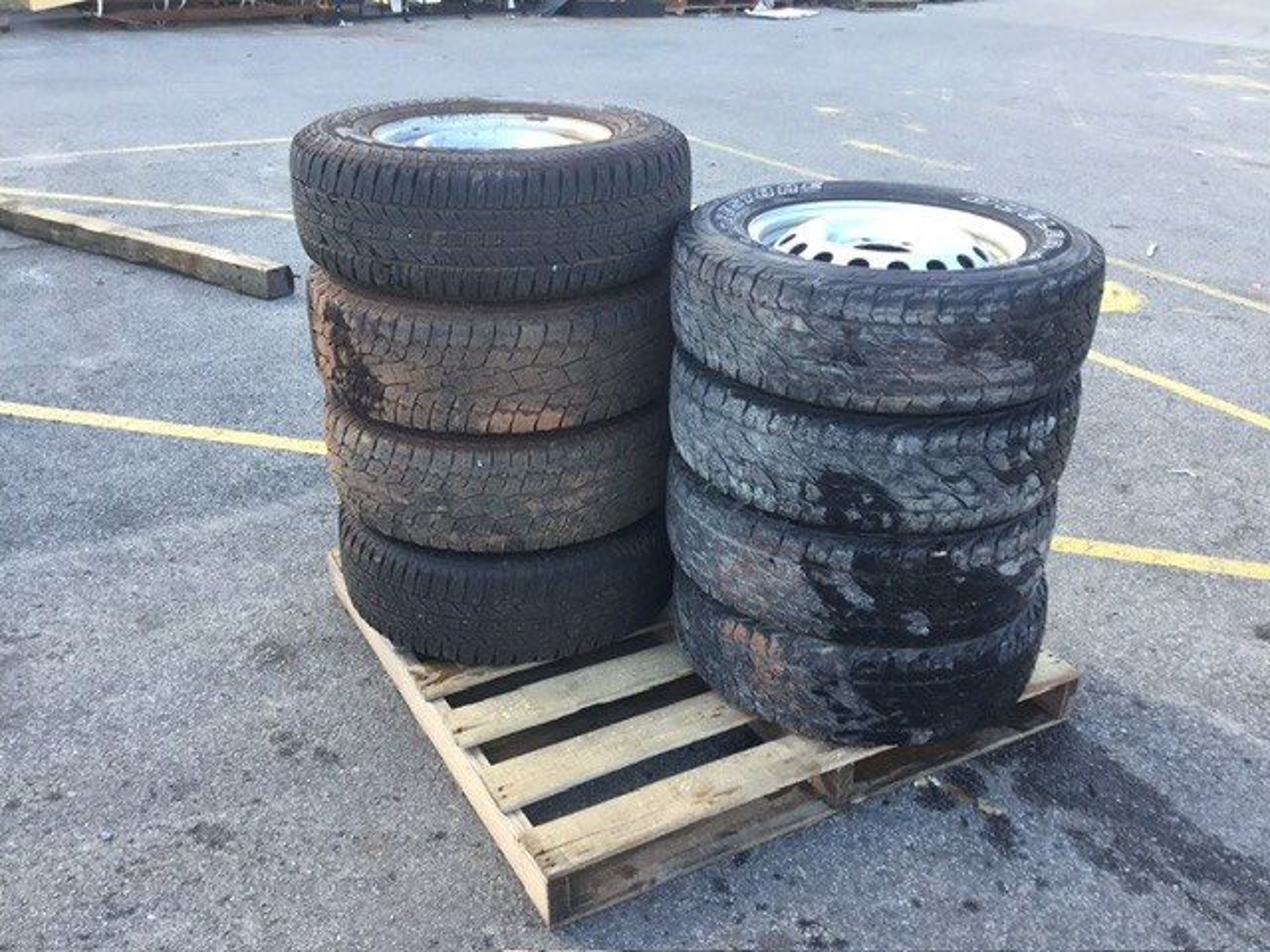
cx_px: 635
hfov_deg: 58.4
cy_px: 476
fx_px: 1137
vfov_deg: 45.4
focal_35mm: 31
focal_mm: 3.3
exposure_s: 1/100
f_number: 2.4
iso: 50
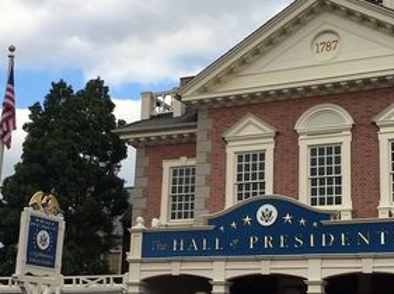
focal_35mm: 62
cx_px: 224
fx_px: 705
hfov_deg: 31.2
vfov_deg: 23.5
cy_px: 181
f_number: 2.2
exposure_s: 1/686
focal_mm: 4.15
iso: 25
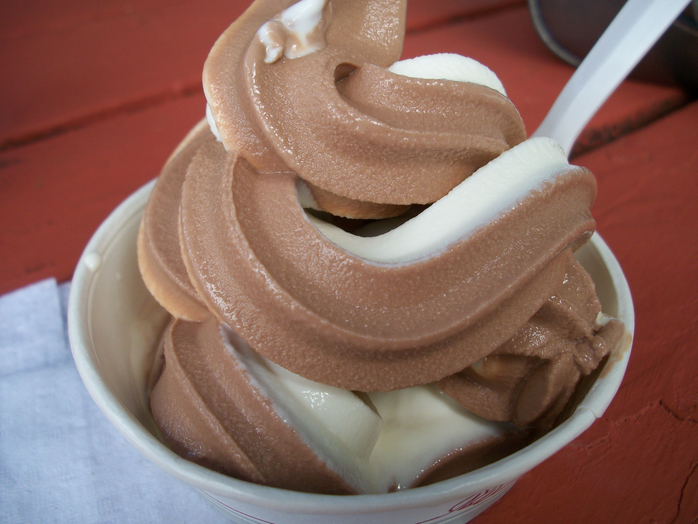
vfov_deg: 40.7
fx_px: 706
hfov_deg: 52.6
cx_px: 349
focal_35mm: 35
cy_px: 262
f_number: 3.1
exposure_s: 1/200
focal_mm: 6.3
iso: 80
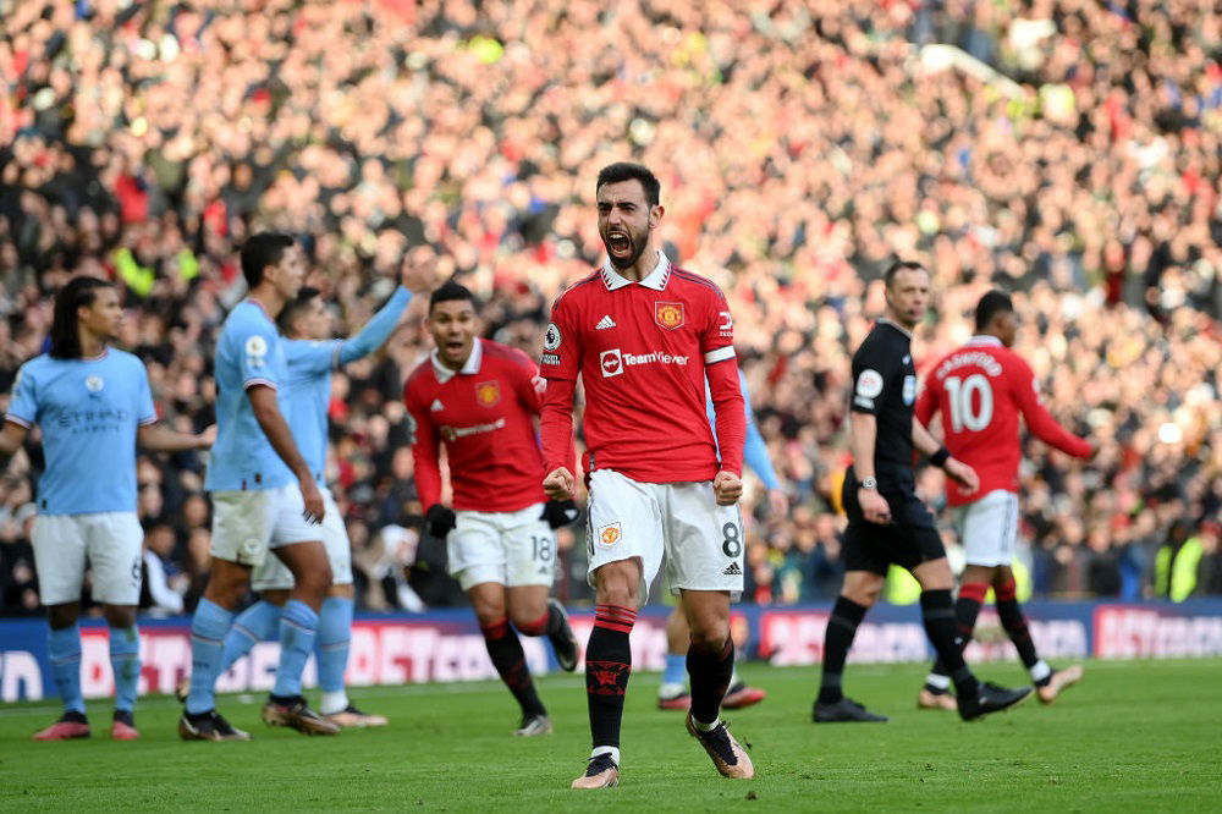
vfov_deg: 7.6
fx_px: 6108
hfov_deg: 11.4
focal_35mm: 180
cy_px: 407
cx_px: 611
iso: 1000
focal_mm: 180
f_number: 2.8
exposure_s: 1/2000
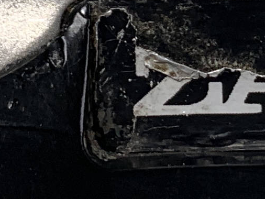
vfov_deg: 7.1
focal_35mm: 207
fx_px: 1585
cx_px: 303
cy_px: -112
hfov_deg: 9.4
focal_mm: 4.25
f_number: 1.8
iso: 25
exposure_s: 1/342
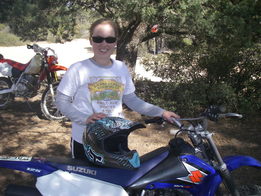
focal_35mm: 38
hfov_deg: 49.0
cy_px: 98
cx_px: 130
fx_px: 287
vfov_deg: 37.7
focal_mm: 6.3
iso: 64
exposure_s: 1/320
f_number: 3.3
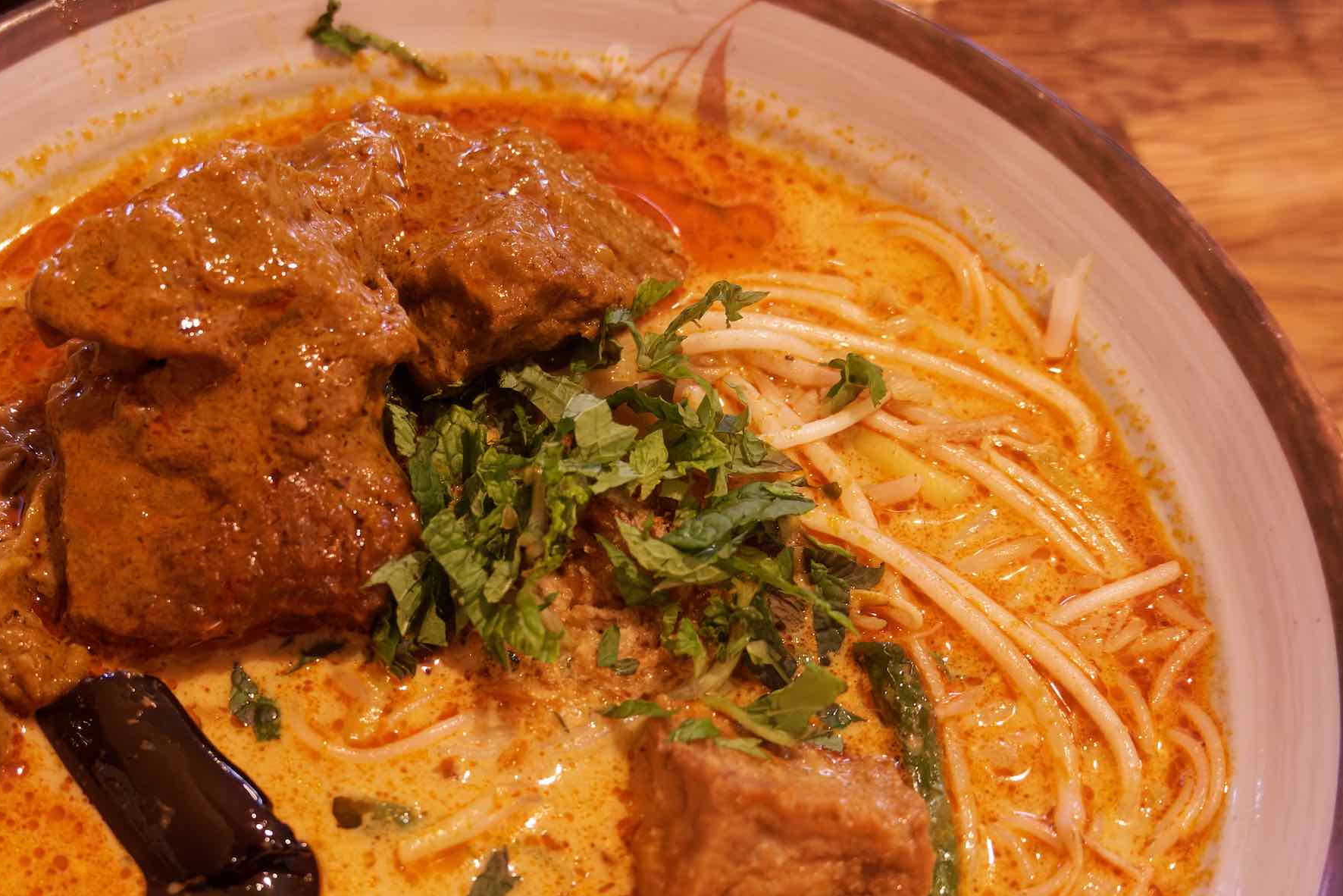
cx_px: 390
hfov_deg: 30.6
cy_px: 634
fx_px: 2425
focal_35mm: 65
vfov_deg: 20.8
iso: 6400
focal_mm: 30
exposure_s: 1/80
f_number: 4.5
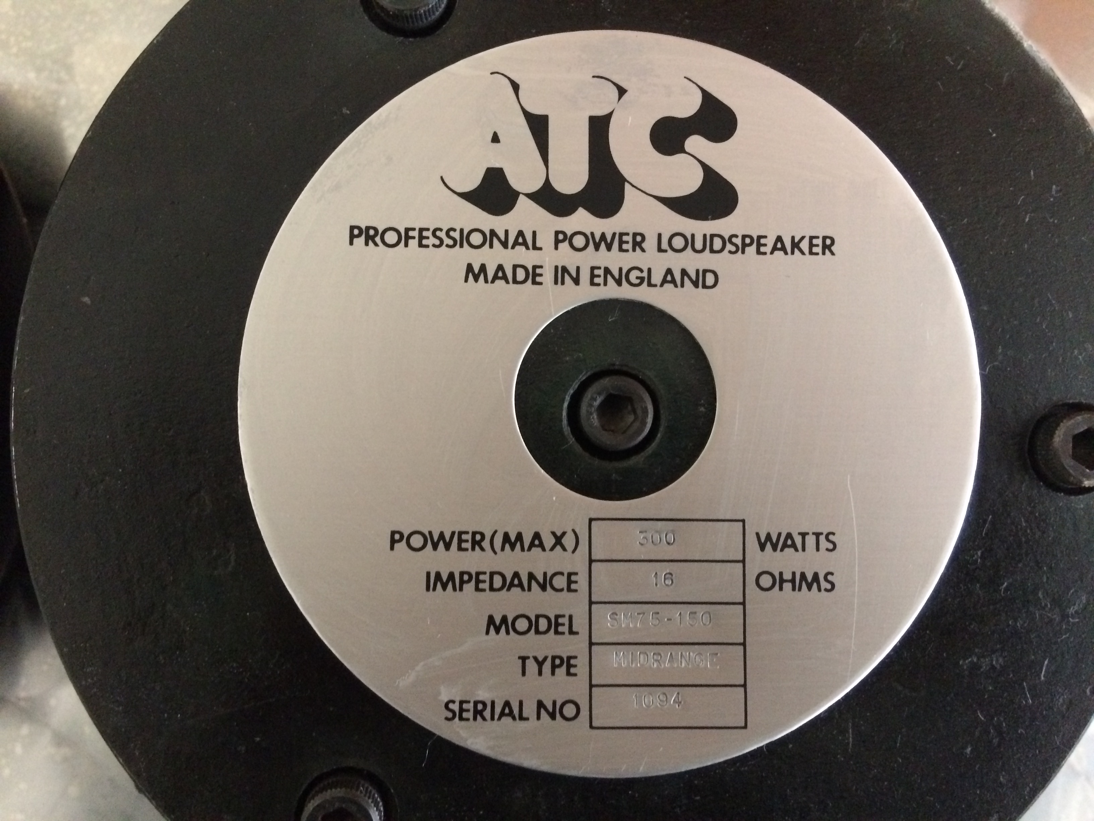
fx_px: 917
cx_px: 547
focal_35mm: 29
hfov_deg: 61.7
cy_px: 410
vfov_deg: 48.2
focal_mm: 4.15
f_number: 2.2
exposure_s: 1/17
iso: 400
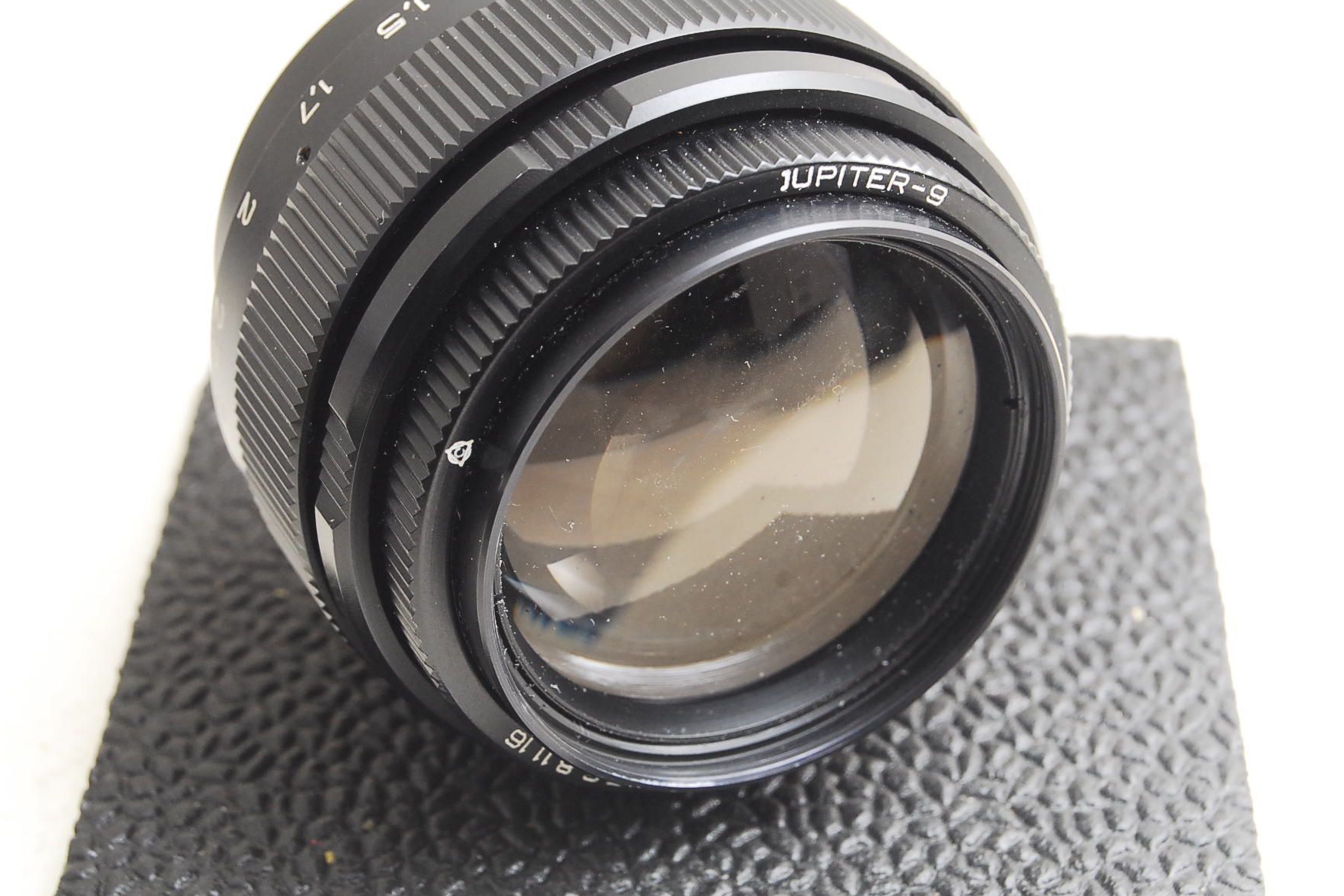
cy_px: 407
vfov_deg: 16.5
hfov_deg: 24.5
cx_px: 679
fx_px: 3098
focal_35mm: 83
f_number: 10
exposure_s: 1/80
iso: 640
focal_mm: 50
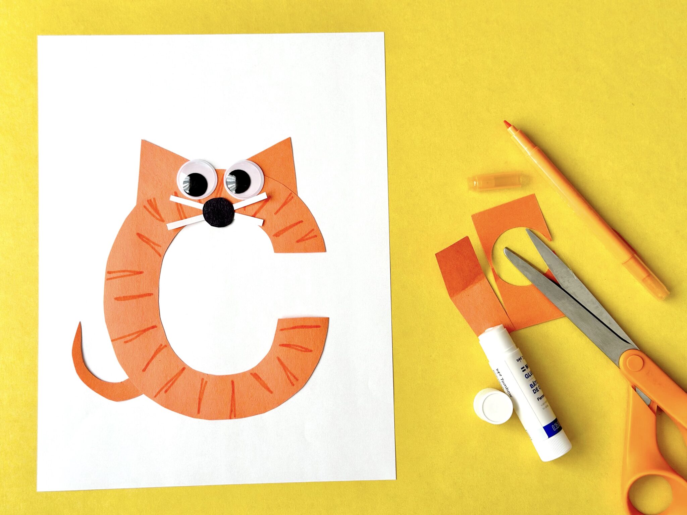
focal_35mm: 48
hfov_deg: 39.7
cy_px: 258
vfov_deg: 30.3
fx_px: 953
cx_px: 344
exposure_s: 1/121
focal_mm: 6.86
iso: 80
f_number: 1.78
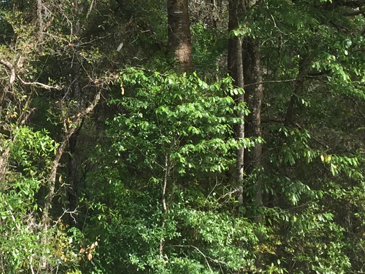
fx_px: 1065
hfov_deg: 18.6
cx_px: -51
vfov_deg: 14.5
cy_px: 28
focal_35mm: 101
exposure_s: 1/465
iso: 32
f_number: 2.2
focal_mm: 4.15
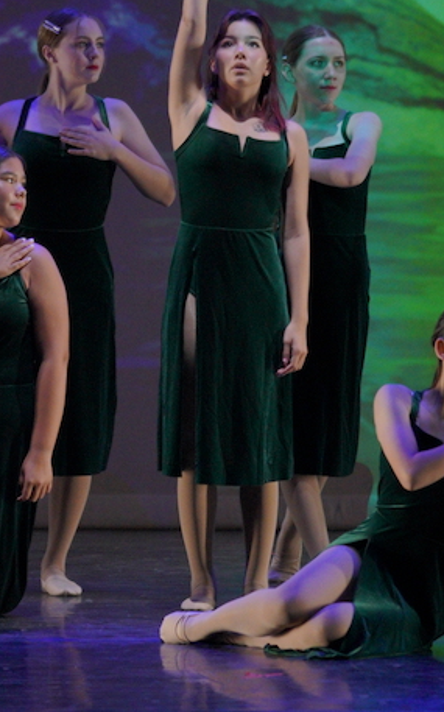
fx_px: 4770
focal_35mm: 246
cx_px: 65
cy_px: 42
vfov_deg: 8.5
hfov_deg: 5.3
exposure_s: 1/400
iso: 1250
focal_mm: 70
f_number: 2.8
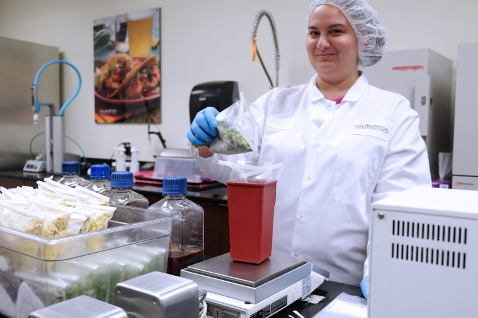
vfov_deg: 40.0
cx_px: 239
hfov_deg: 57.2
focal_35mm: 33
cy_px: 159
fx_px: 438
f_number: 3.2
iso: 400
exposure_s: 1/20
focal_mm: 22.3
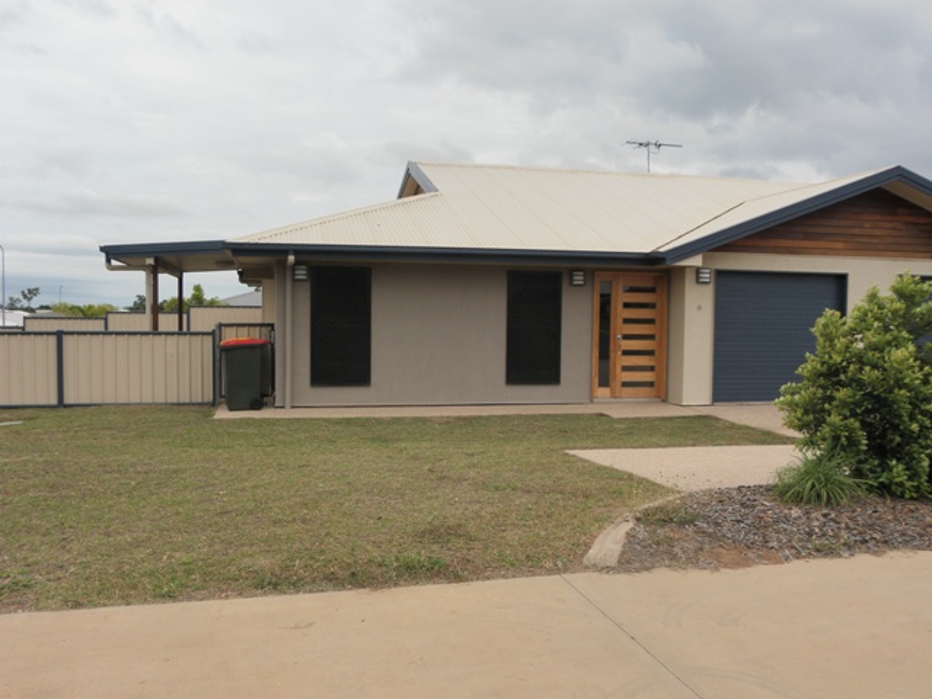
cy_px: 350
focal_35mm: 33
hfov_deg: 55.4
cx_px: 466
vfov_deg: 42.9
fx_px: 888
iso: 64
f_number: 5.6
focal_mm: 5.9
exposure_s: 1/320
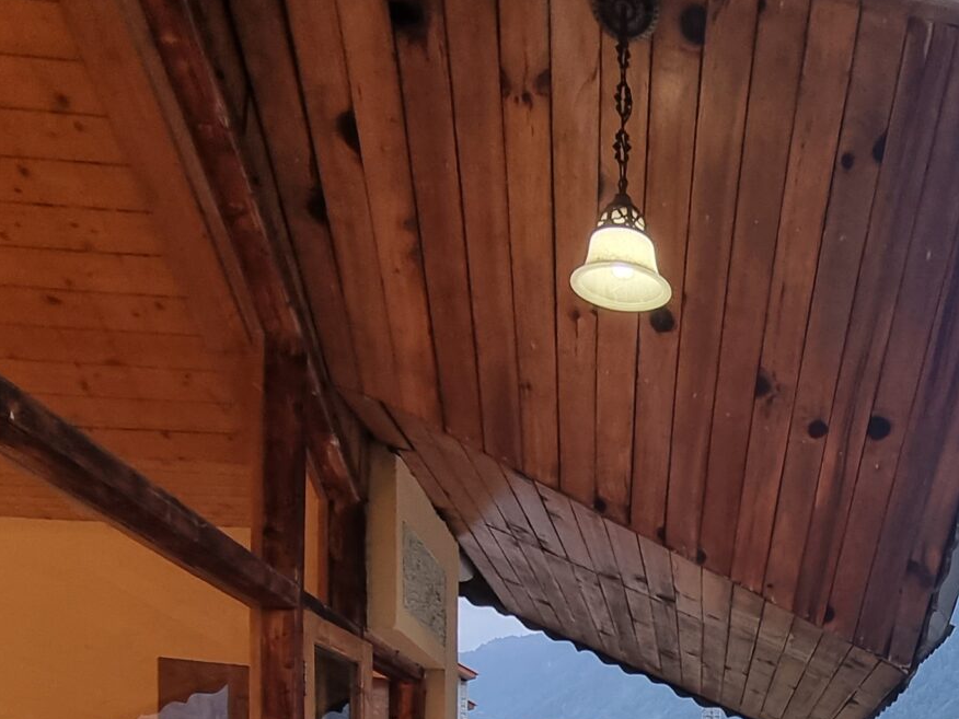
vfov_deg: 31.7
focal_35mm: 38
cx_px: 873
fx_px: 1053
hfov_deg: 44.3
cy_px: 855
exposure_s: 1/50
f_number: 2.2
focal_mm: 2.2
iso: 100
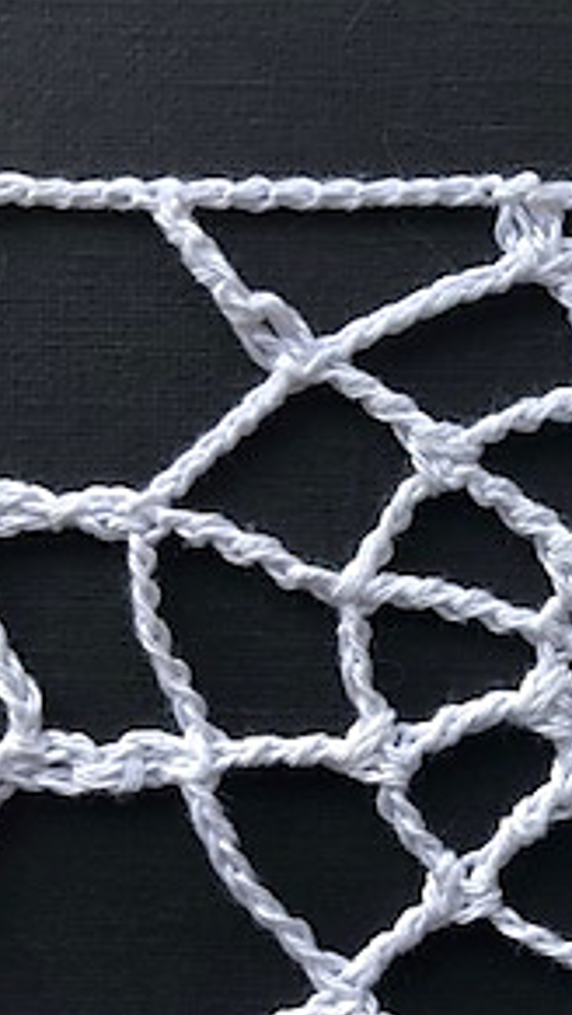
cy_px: 827
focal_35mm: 67
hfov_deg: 17.2
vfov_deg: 30.6
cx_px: 680
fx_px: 1804
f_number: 1.8
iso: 20
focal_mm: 3.99
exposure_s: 1/40
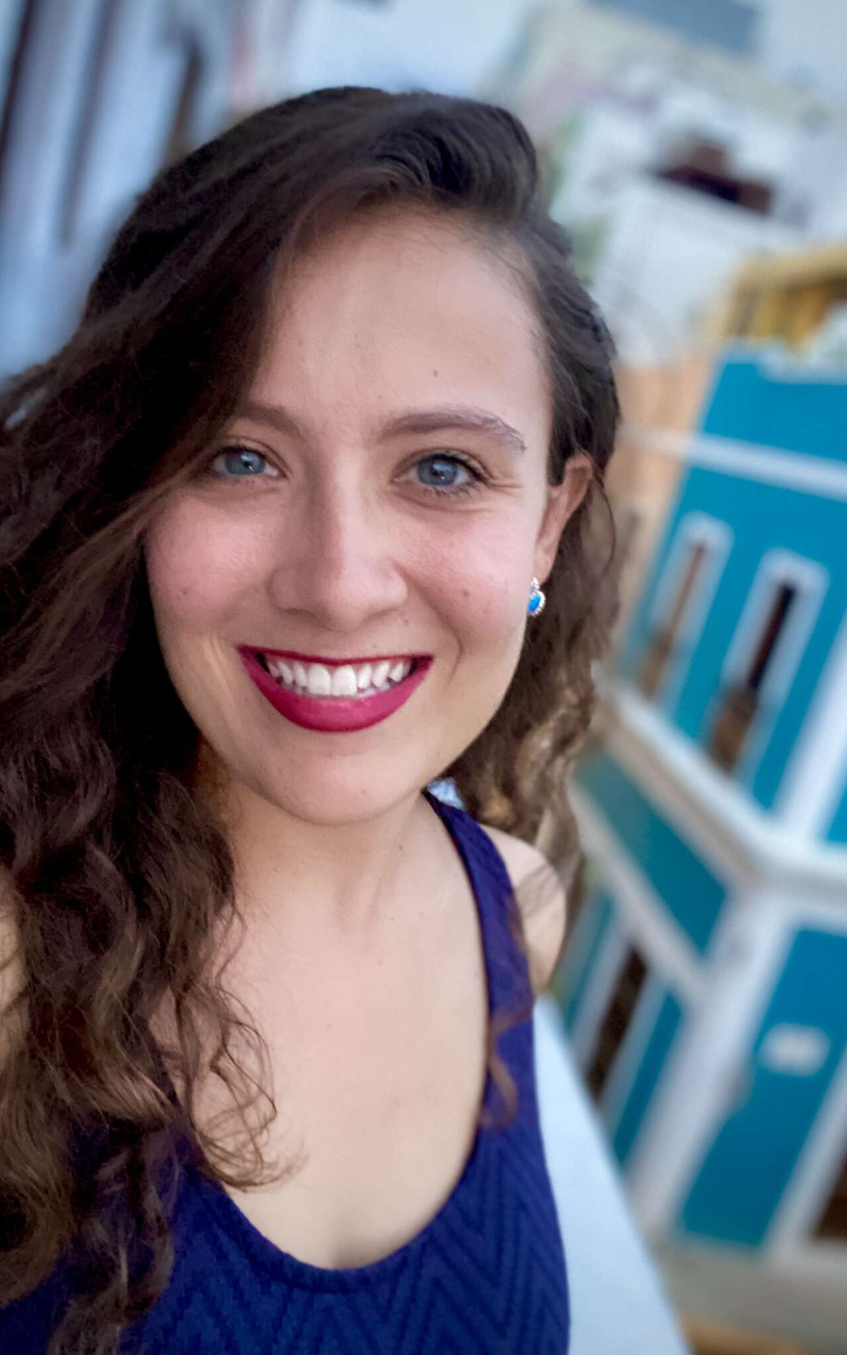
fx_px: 1182
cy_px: 674
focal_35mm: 32
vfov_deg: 59.7
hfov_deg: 39.4
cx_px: 366
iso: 640
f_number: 2.2
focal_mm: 2.71
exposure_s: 1/30
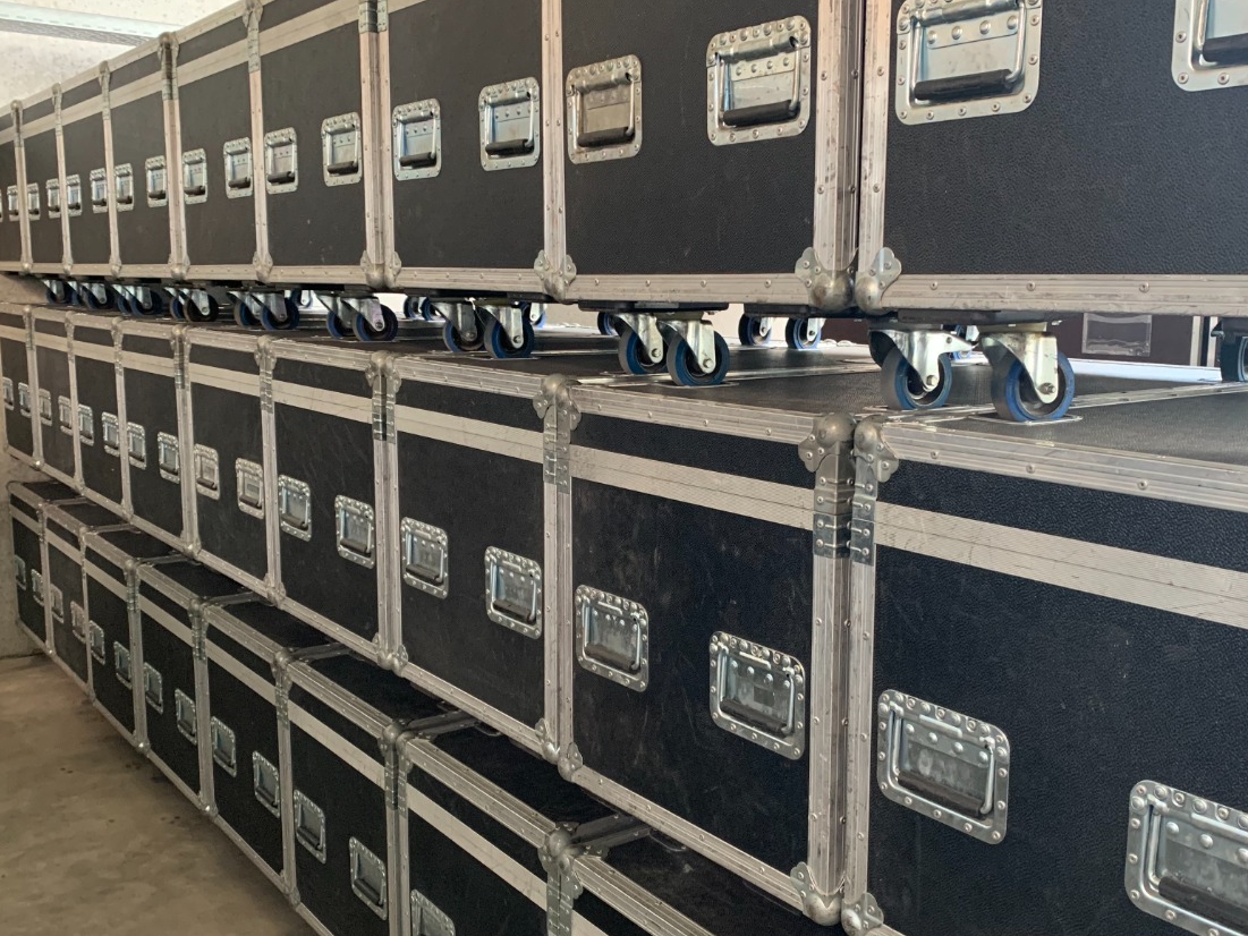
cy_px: 492
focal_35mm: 34
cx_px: 698
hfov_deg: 53.8
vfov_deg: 41.8
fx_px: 1226
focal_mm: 4.25
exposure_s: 1/60
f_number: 1.8
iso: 320
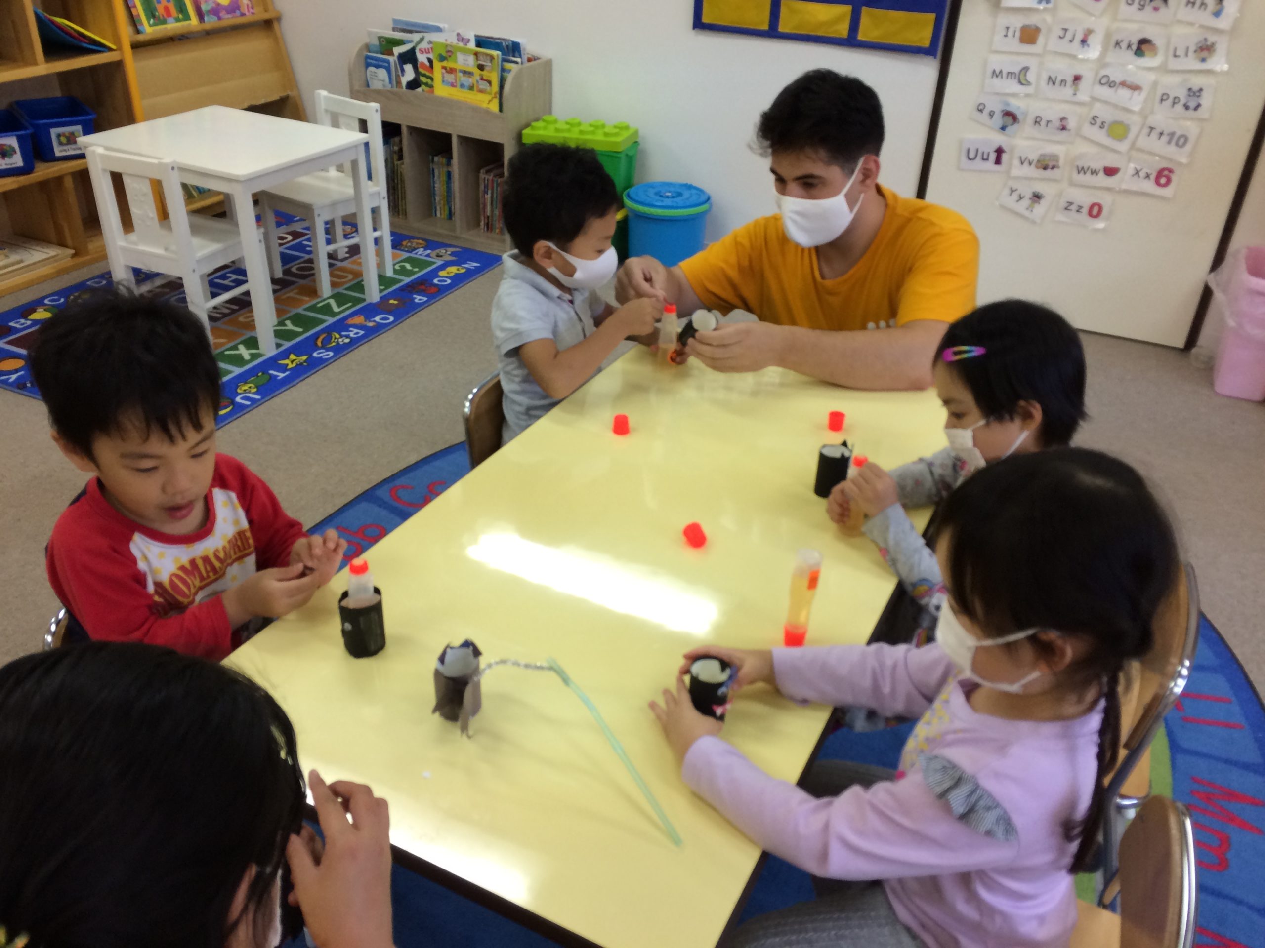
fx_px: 1060
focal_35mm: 29
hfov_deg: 61.7
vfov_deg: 48.2
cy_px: 474
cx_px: 632
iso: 40
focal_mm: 4.15
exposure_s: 1/30
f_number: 2.2
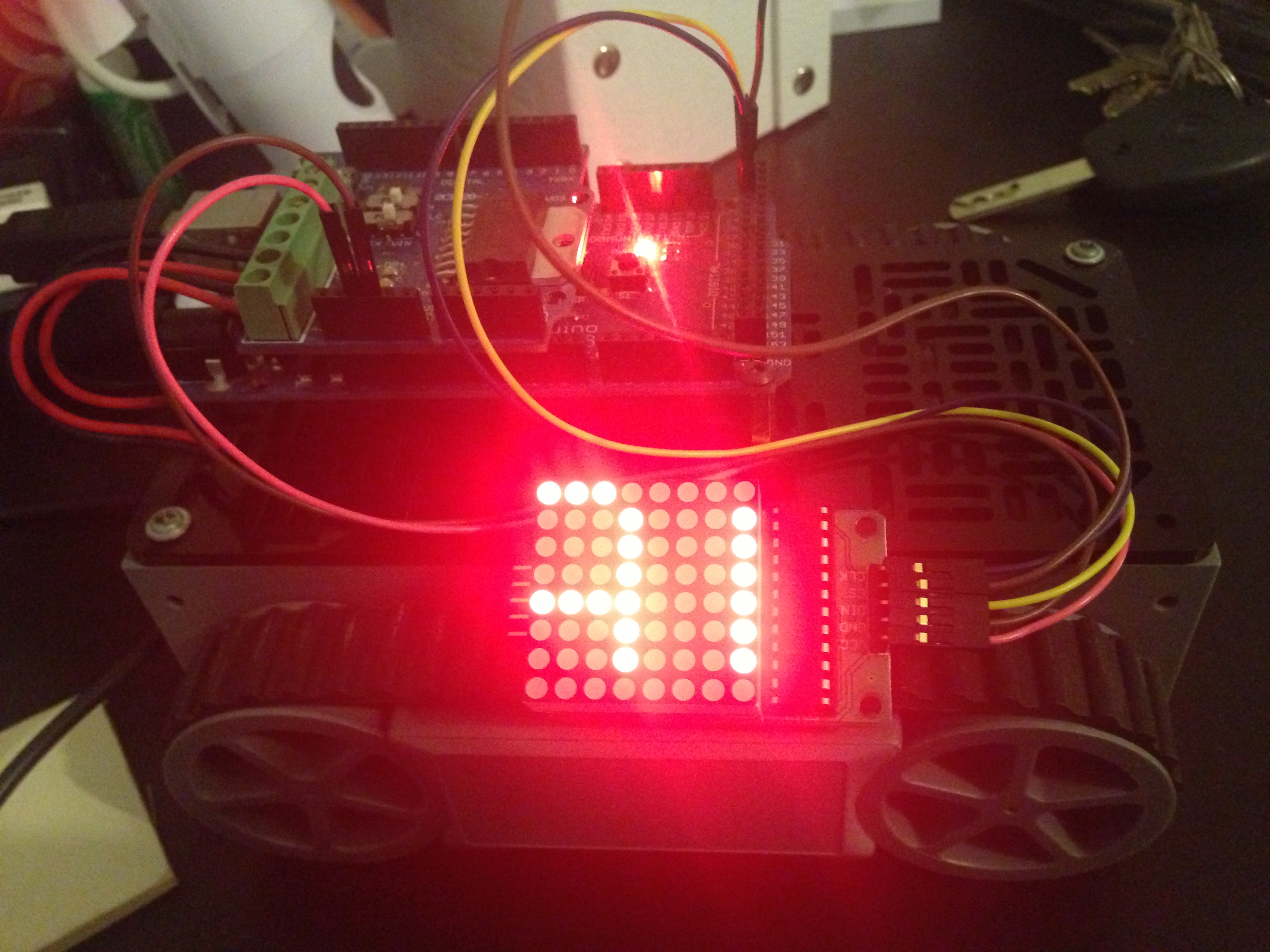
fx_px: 1211
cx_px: 635
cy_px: 476
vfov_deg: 42.9
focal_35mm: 33
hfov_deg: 55.4
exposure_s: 1/15
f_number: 2.4
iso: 640
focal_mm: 4.13
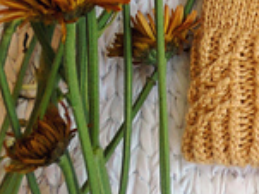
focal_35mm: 83
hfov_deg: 20.1
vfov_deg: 17.0
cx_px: 396
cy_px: -32
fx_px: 621
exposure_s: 1/60
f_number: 2.5
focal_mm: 4.5
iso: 80
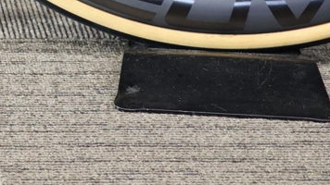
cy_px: -345
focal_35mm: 211
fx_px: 1846
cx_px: -194
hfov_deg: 9.8
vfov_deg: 5.4
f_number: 4
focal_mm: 35
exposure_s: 1/15
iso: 1000
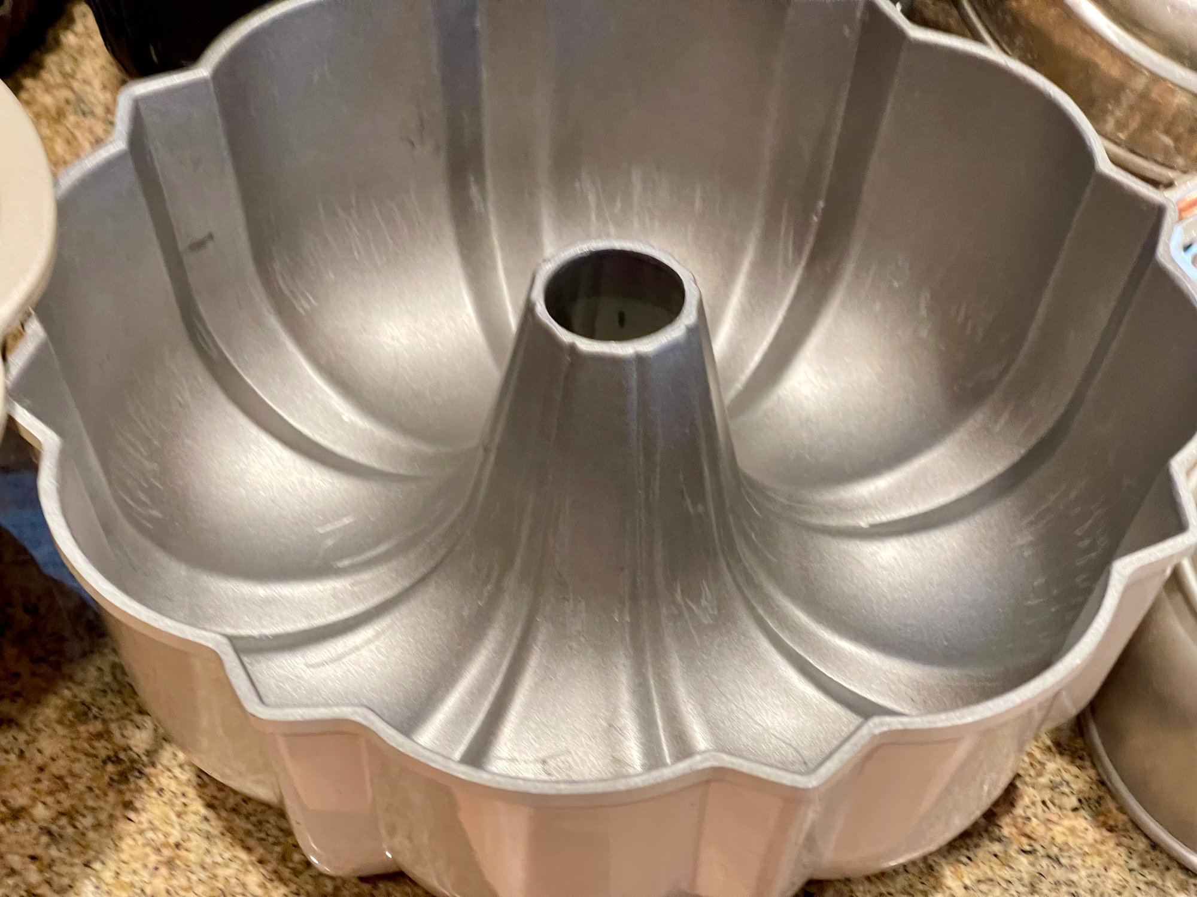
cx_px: 598
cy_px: 448
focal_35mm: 64
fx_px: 2213
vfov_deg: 22.9
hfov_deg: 30.3
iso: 250
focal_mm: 7.5
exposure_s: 1/60
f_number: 2.2
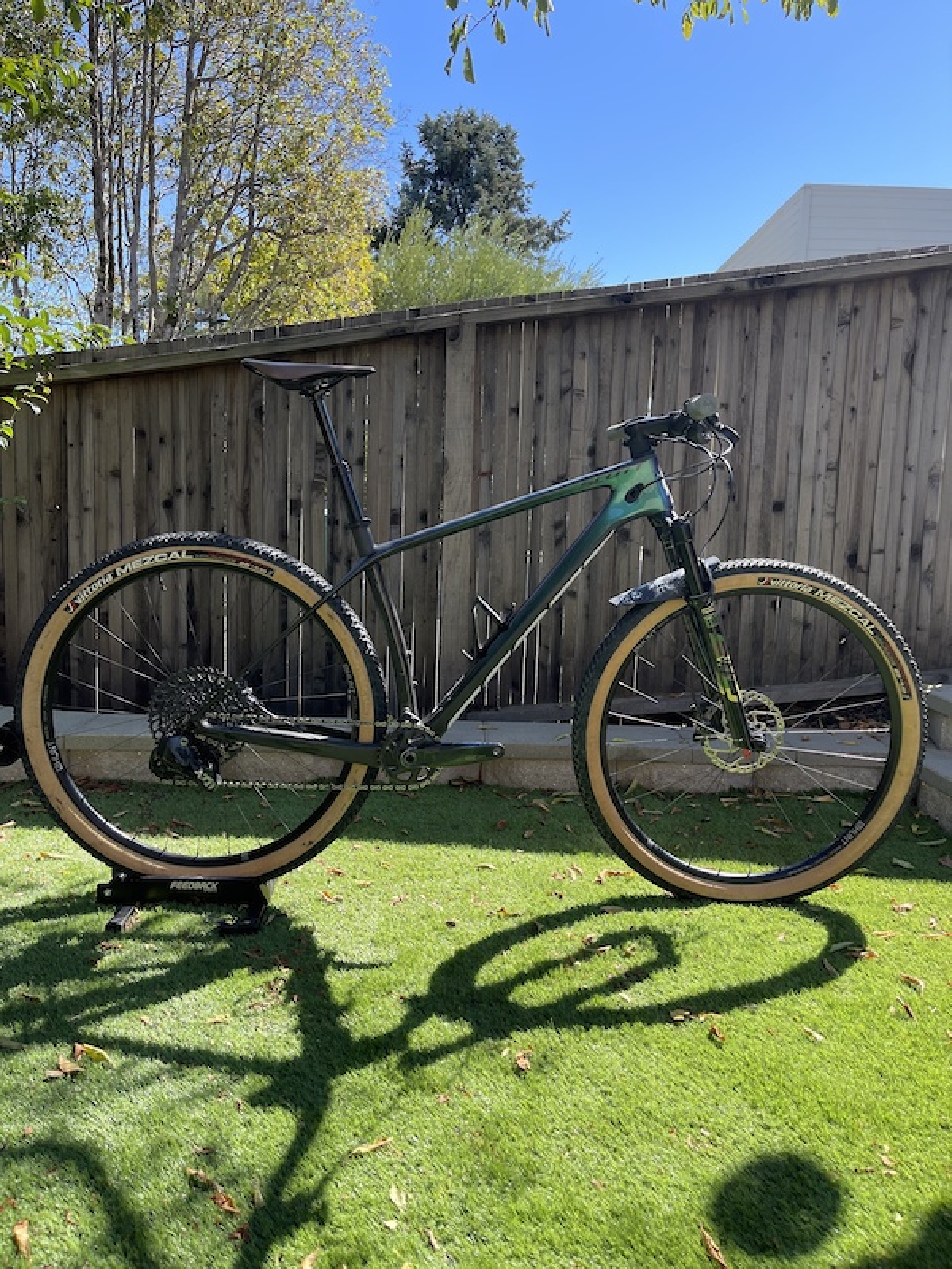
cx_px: 476
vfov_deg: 69.4
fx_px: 917
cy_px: 634
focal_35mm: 25
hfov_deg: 54.9
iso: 32
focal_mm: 5.1
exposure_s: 1/780
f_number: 1.6
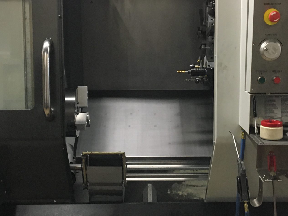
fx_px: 491
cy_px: 106
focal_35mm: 59
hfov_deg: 32.7
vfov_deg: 24.8
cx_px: 149
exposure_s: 1/20
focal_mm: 4.15
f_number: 2.2
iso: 200
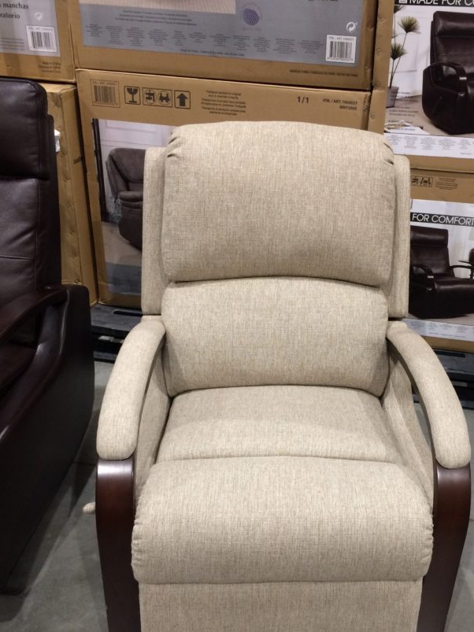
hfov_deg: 38.4
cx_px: 301
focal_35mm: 37
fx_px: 676
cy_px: 383
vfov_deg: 49.8
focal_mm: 4.15
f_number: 2.2
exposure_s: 1/30
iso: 100
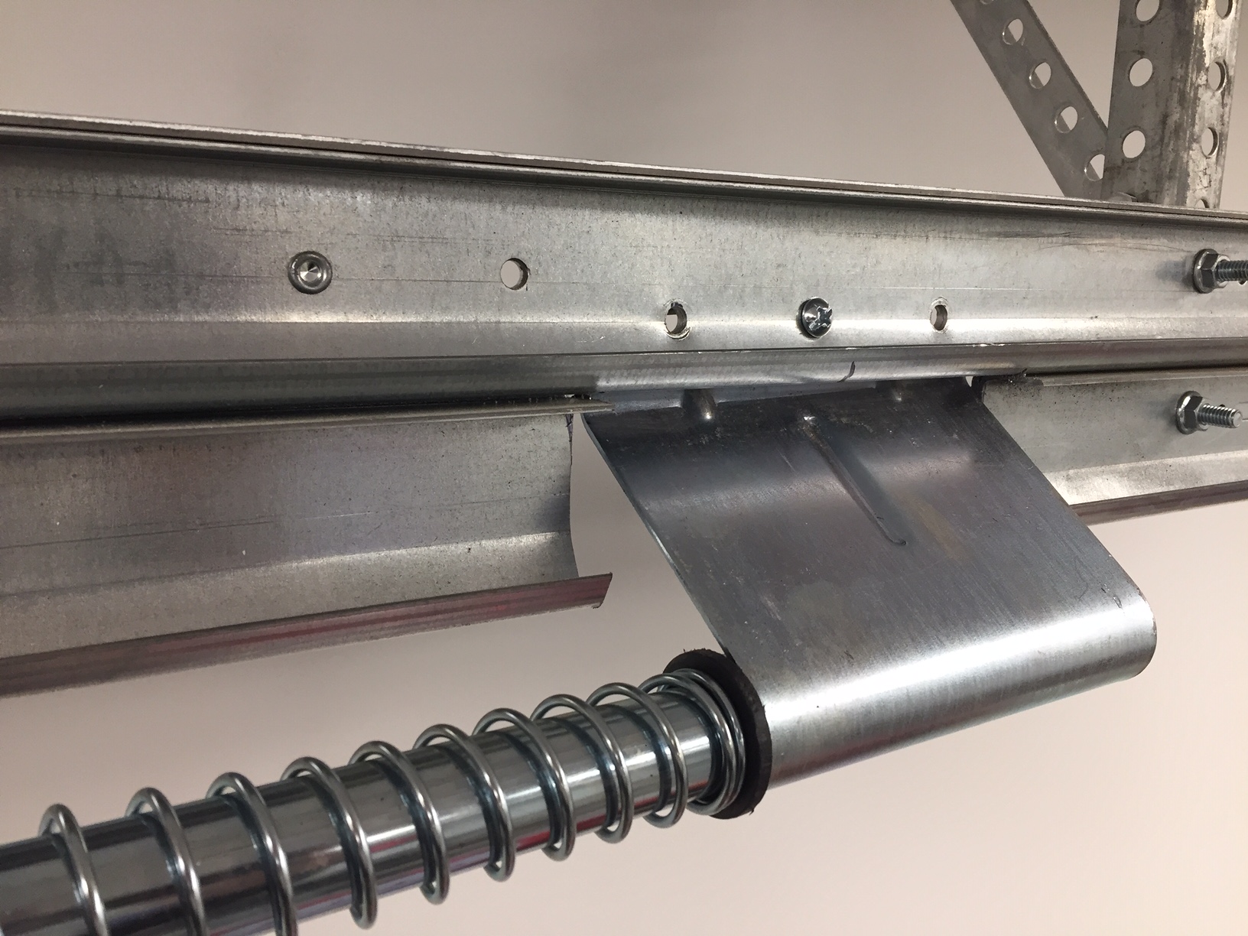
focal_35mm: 29
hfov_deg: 61.7
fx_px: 1046
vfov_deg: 48.2
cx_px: 624
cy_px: 468
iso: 32
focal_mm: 4.15
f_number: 2.2
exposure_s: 1/30
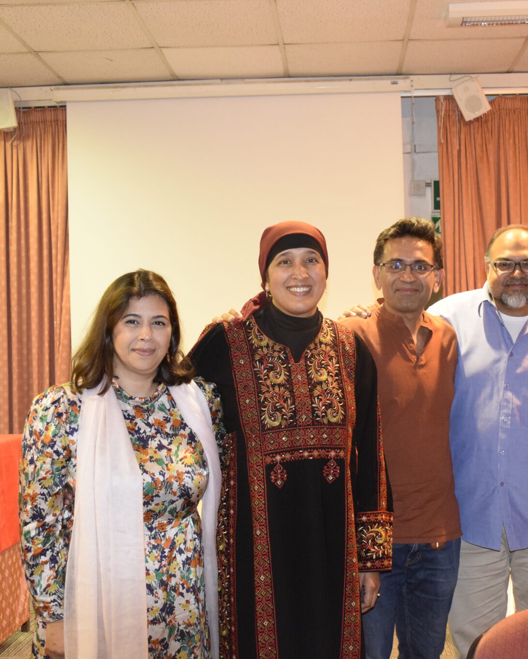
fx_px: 951
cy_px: 330
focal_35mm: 49
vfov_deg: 38.3
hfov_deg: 30.9
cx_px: 337
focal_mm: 23
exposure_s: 1/60
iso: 3200
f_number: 5.6
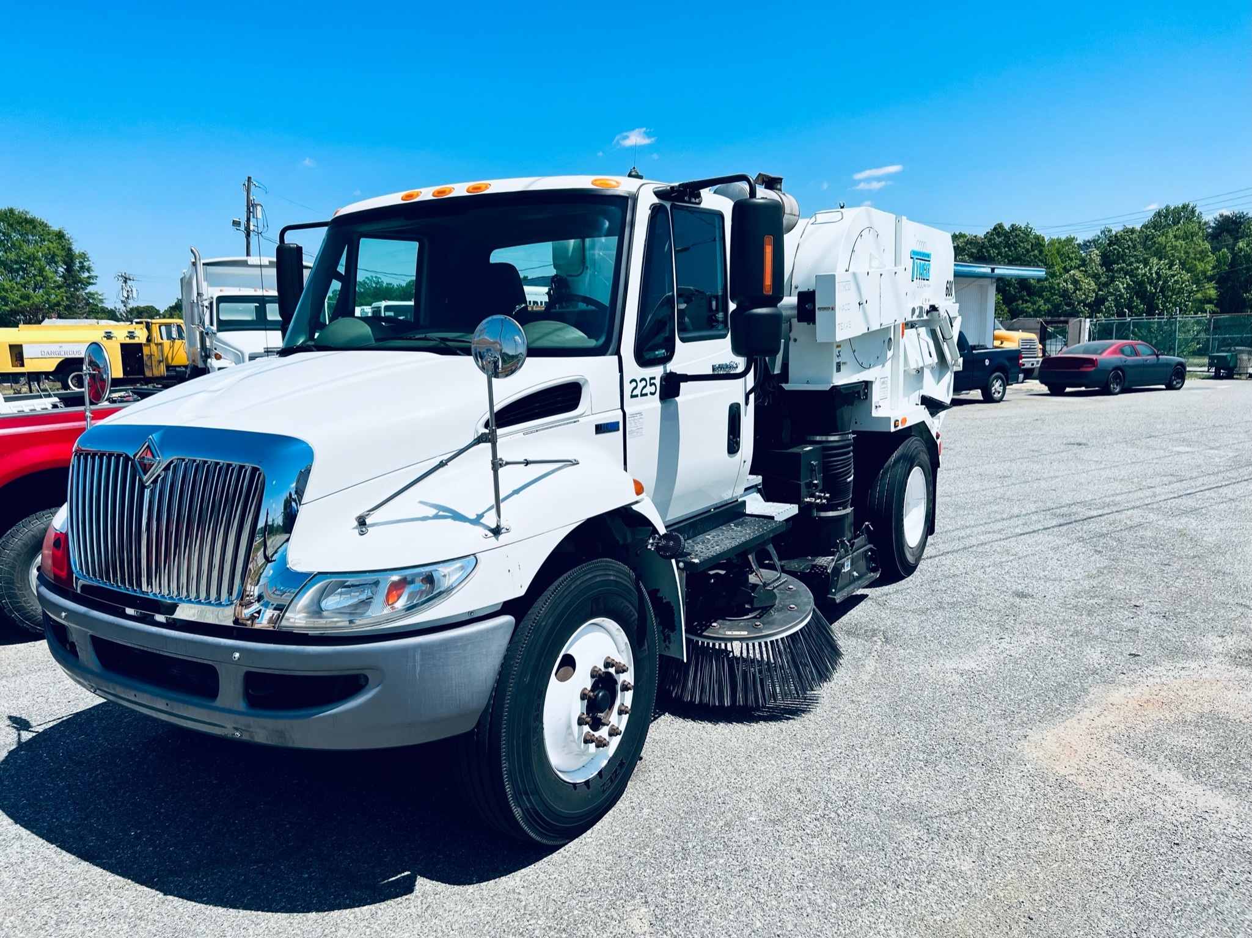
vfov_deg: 53.0
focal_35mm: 26
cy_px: 469
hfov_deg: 67.3
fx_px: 940
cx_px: 626
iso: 50
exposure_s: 1/7463
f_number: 1.5
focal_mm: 5.7
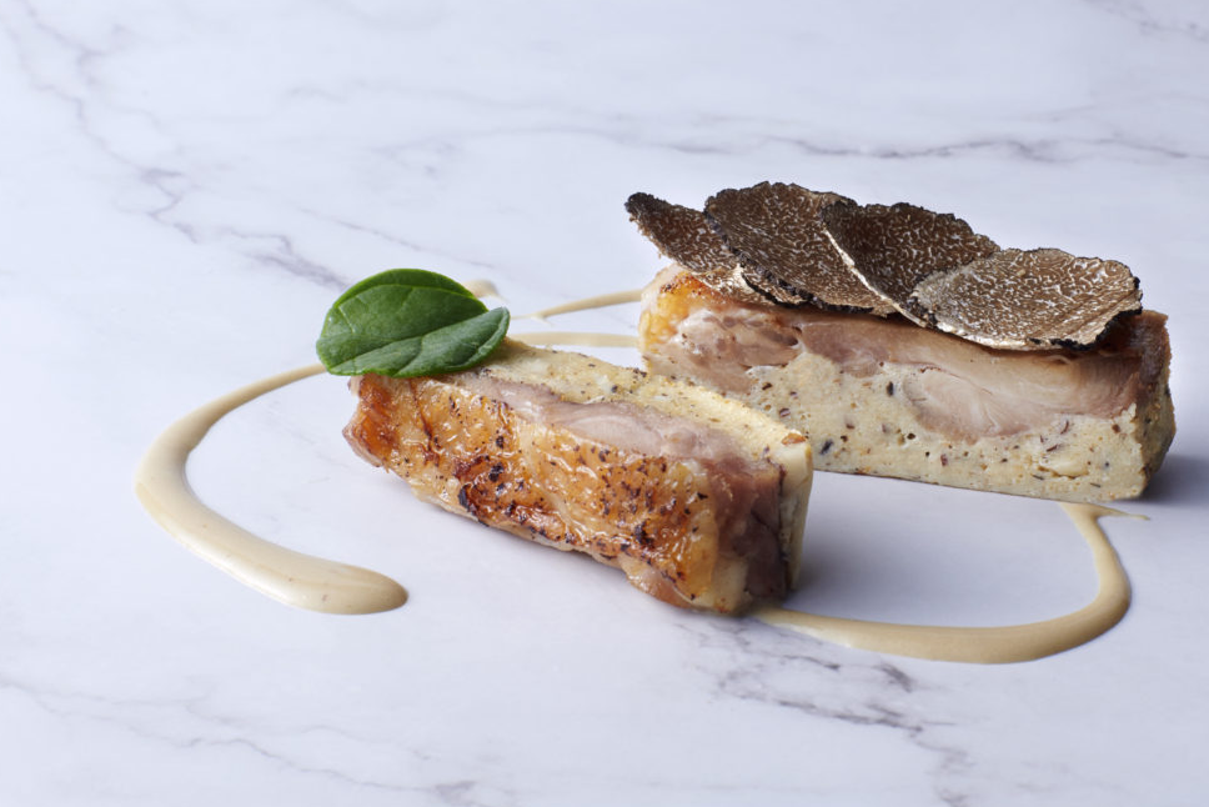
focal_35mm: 92
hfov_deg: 22.0
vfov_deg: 14.9
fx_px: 3090
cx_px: 831
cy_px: 294
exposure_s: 1/60
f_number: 16
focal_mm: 58
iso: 200
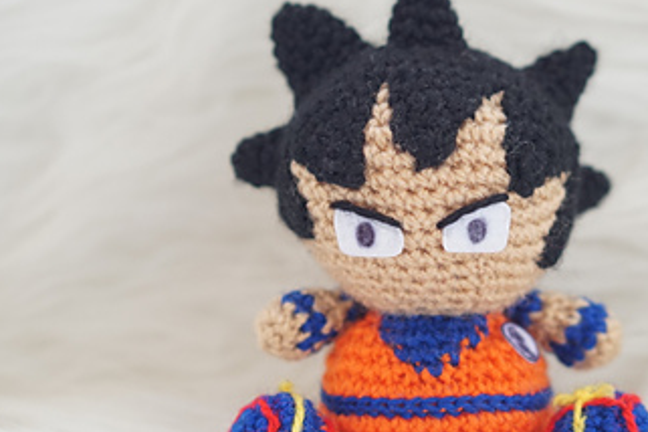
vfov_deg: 11.7
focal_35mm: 117
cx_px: 428
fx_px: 2106
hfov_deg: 17.5
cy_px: 244
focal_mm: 50
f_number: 2.2
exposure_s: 1/50
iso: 800
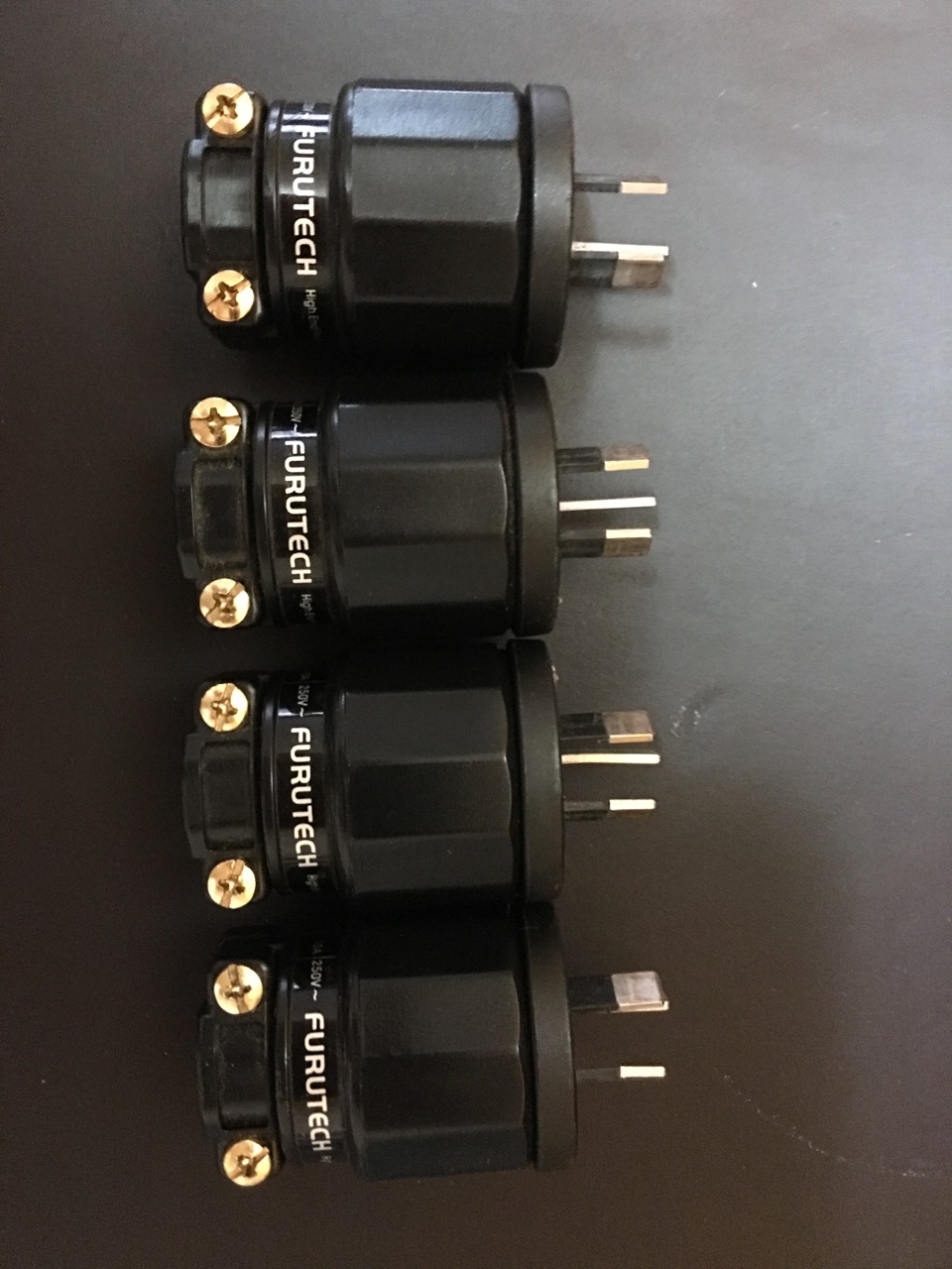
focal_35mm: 29
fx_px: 1063
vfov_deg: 61.7
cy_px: 634
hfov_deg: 48.2
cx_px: 476
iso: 320
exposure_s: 1/4
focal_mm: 4.15
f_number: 2.2
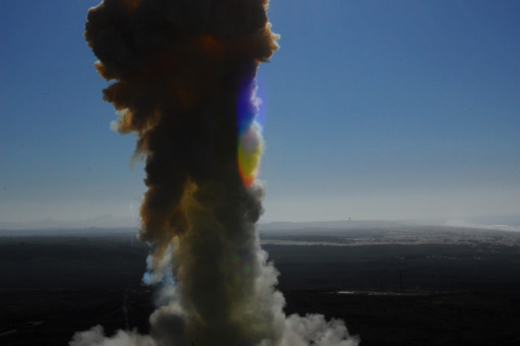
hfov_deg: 39.6
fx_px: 722
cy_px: 38
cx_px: 261
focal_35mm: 50
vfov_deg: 26.1
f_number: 22
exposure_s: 1/500
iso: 250
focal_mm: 22
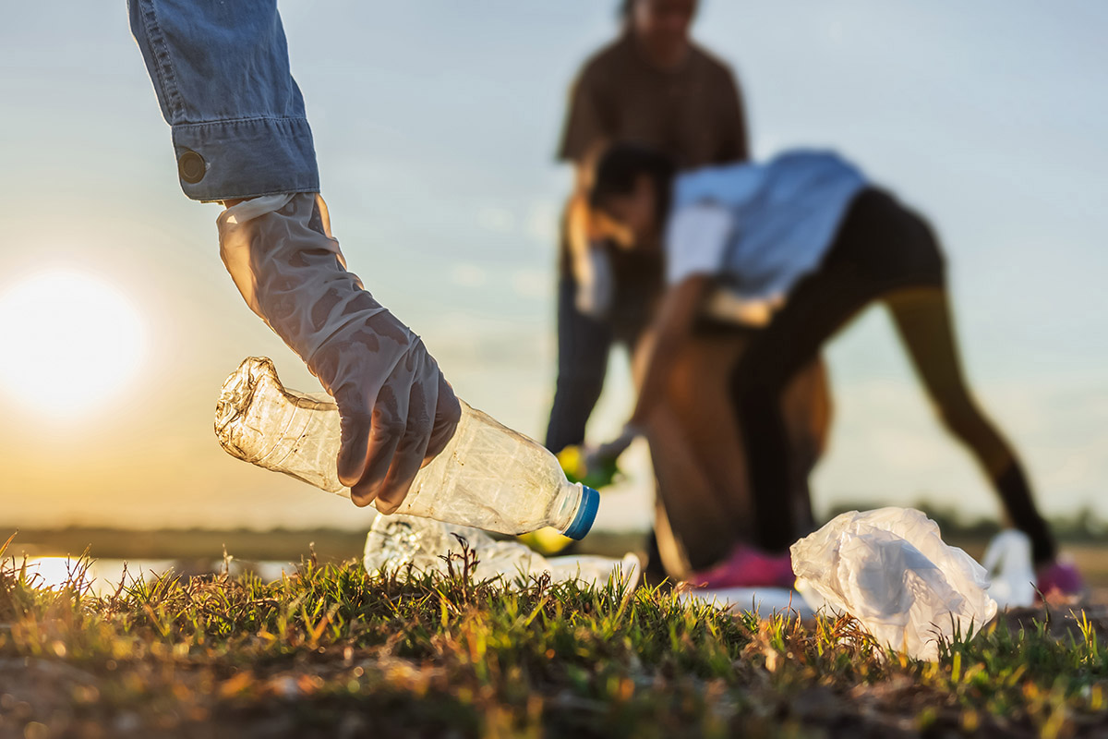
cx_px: 554
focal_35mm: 57
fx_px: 1754
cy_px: 370
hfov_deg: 35.1
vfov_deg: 23.8
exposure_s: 1/2500
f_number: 3.2
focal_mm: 38
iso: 100
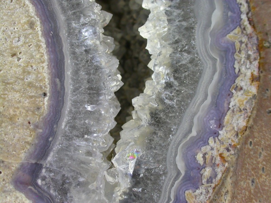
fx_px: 986
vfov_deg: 11.8
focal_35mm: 126
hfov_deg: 15.6
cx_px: 136
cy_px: 102
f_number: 4.5
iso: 144
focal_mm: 26.2
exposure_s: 1/9.5
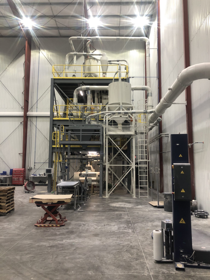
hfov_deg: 49.7
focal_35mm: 28
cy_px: 140
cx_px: 105
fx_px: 226
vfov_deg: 63.4
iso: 50
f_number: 1.8
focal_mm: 3.99
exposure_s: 1/15
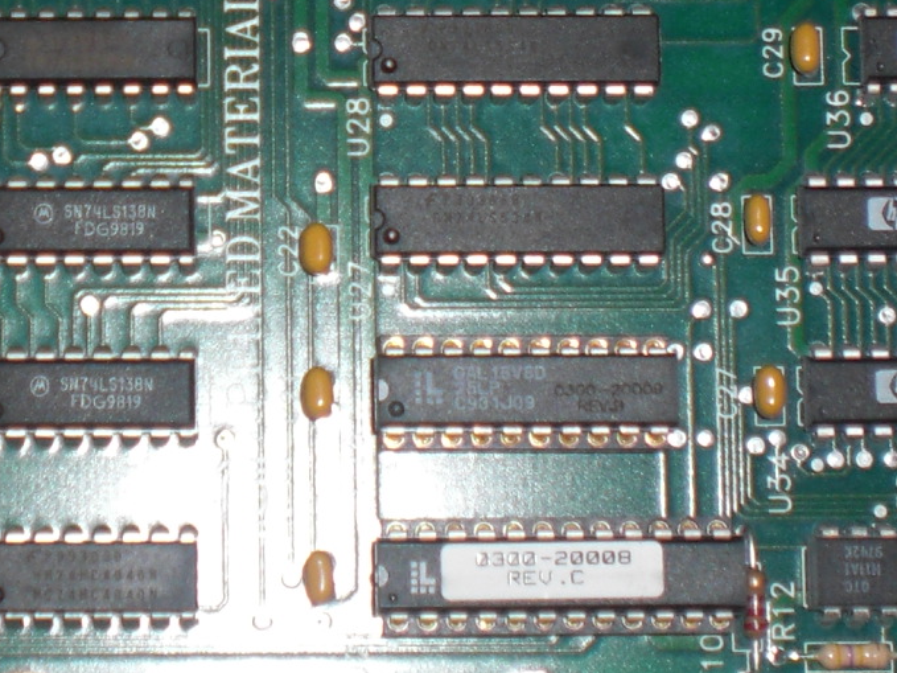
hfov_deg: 15.2
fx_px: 3342
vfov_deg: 11.4
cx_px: 221
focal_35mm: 129
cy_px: 33
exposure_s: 1/60
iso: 64
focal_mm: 6.3
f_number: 3.1
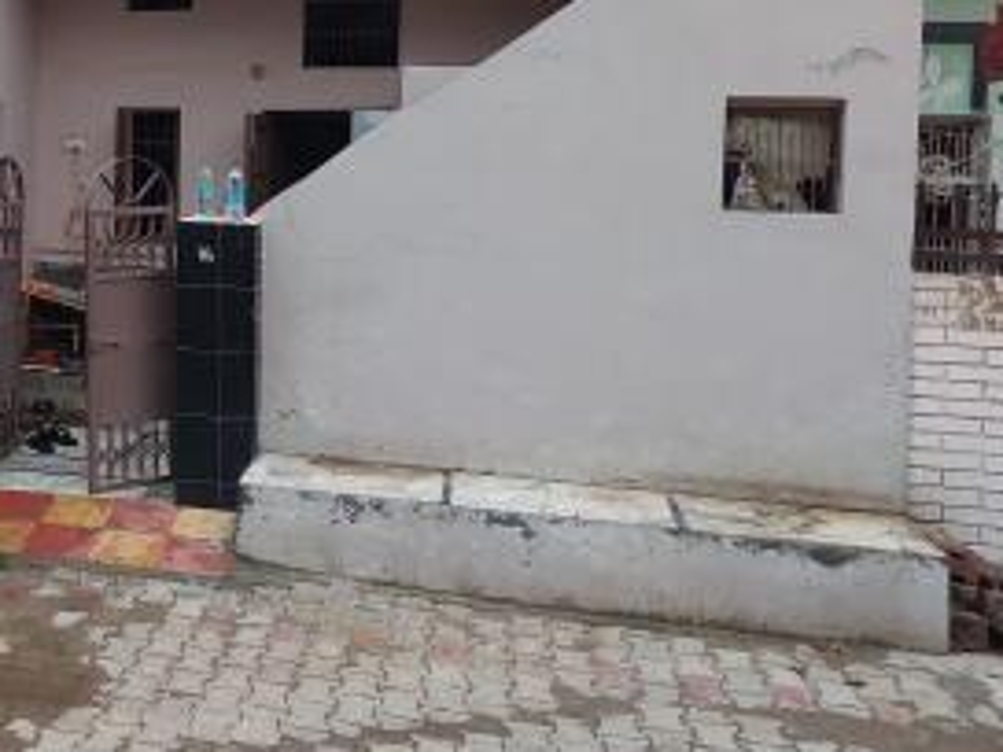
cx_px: 39
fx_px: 1304
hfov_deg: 38.2
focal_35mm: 45
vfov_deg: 31.3
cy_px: 144
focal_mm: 5.06
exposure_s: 1/100
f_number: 1.8
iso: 64
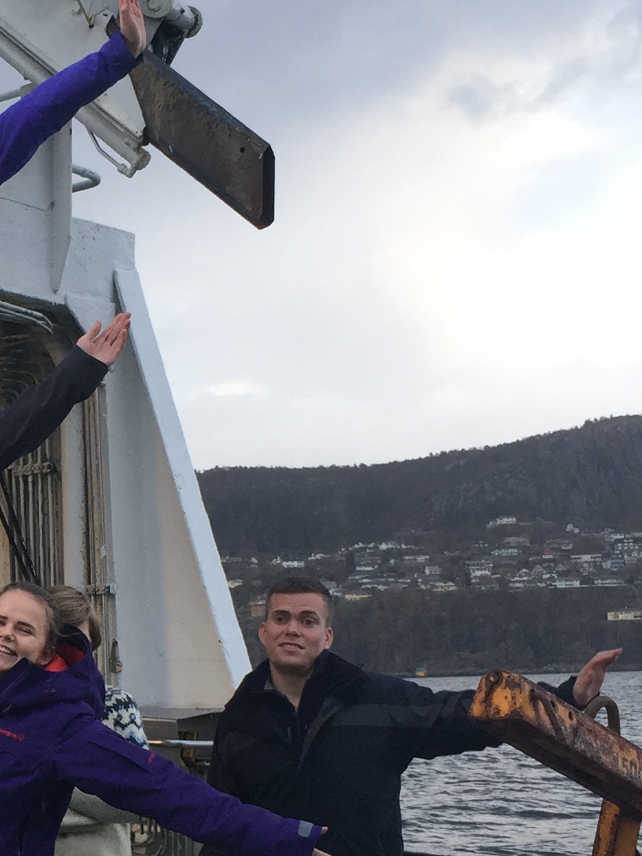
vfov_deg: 25.5
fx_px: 1879
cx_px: -89
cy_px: 570
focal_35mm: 76
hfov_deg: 18.5
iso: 40
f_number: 2.2
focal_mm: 4.15
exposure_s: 1/100
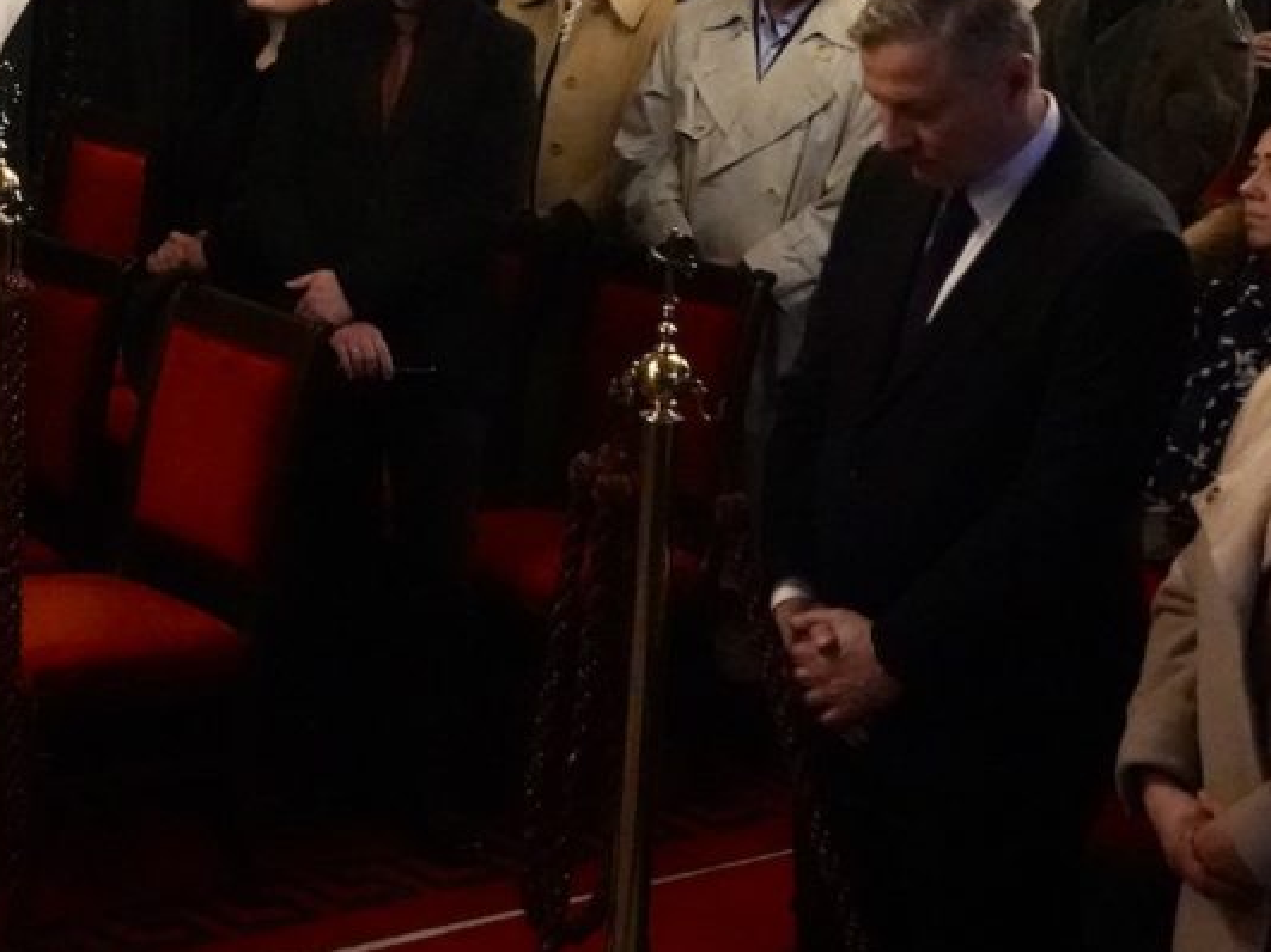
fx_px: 3781
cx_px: -184
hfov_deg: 18.3
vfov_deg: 13.9
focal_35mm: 103
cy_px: -184
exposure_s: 1/1000
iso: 16000
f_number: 5
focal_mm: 37
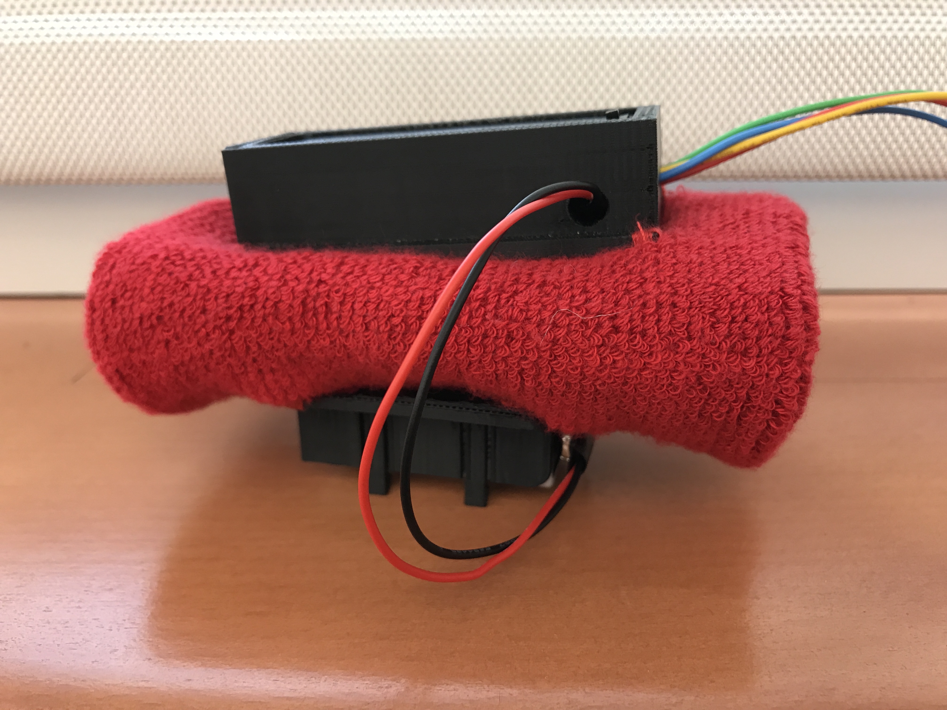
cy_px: 355
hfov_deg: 63.4
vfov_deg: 49.7
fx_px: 766
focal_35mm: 28
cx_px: 474
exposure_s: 1/24
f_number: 1.8
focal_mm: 3.99
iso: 32
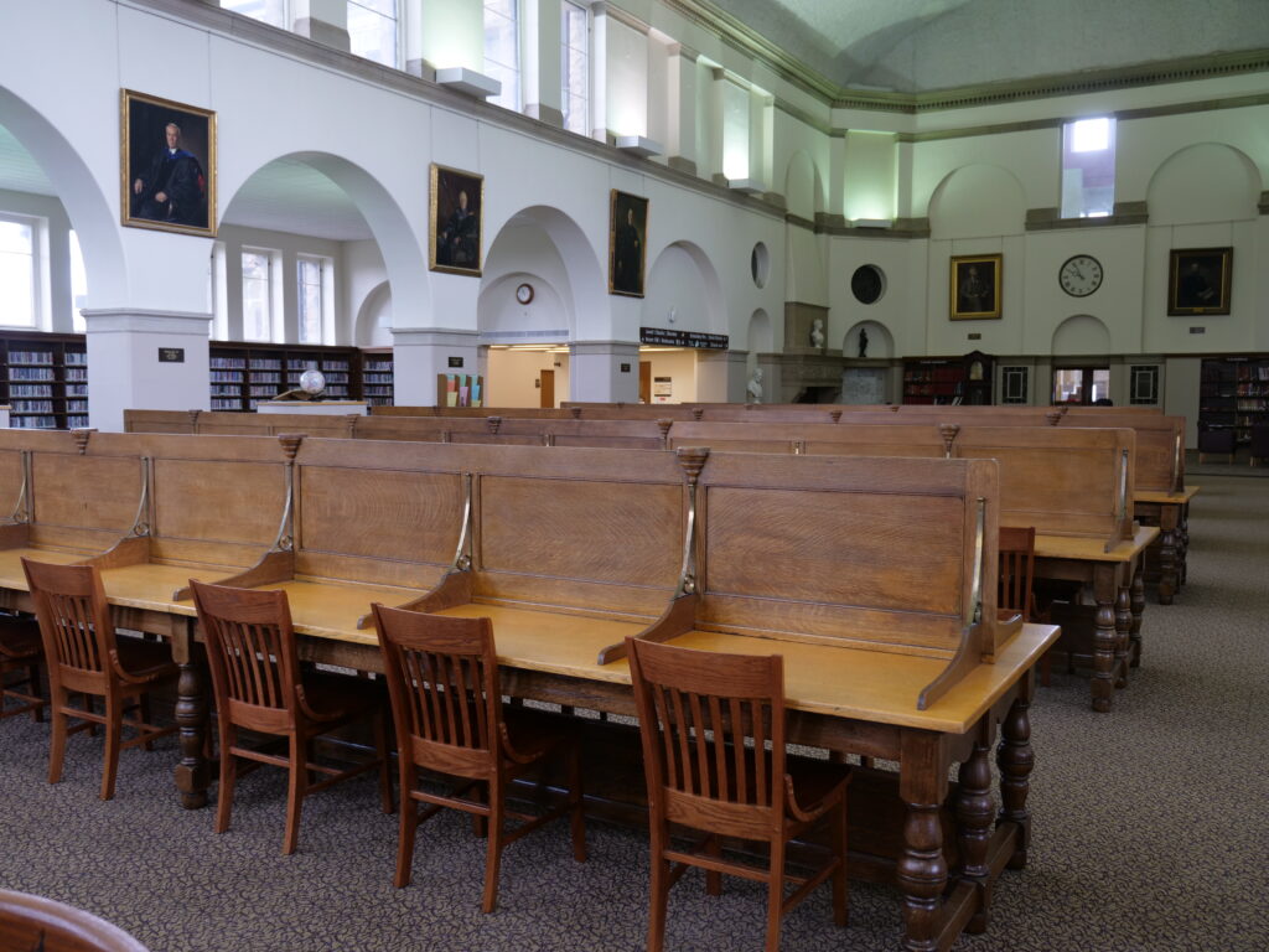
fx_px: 1100
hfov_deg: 60.0
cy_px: 476
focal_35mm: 30
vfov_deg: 46.8
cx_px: 634
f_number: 2.8
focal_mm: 15
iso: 250
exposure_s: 1/60
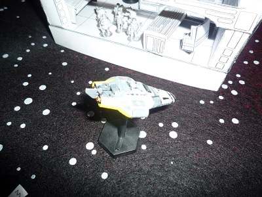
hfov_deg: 69.4
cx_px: 131
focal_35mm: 25
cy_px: 98
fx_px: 189
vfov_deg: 54.9
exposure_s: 1/30
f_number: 4
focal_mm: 4.4
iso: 100
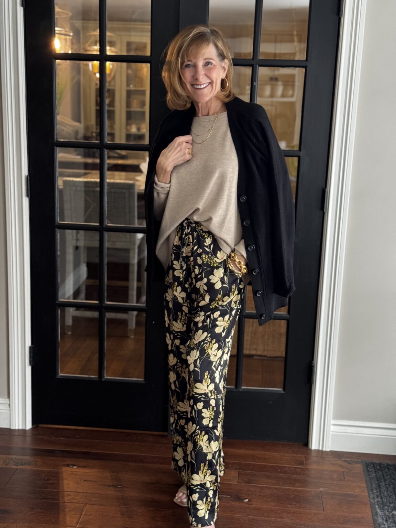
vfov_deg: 39.7
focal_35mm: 48
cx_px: 198
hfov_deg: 30.3
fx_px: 732
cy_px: 264
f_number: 1.78
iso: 200
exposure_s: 1/60
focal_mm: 6.76
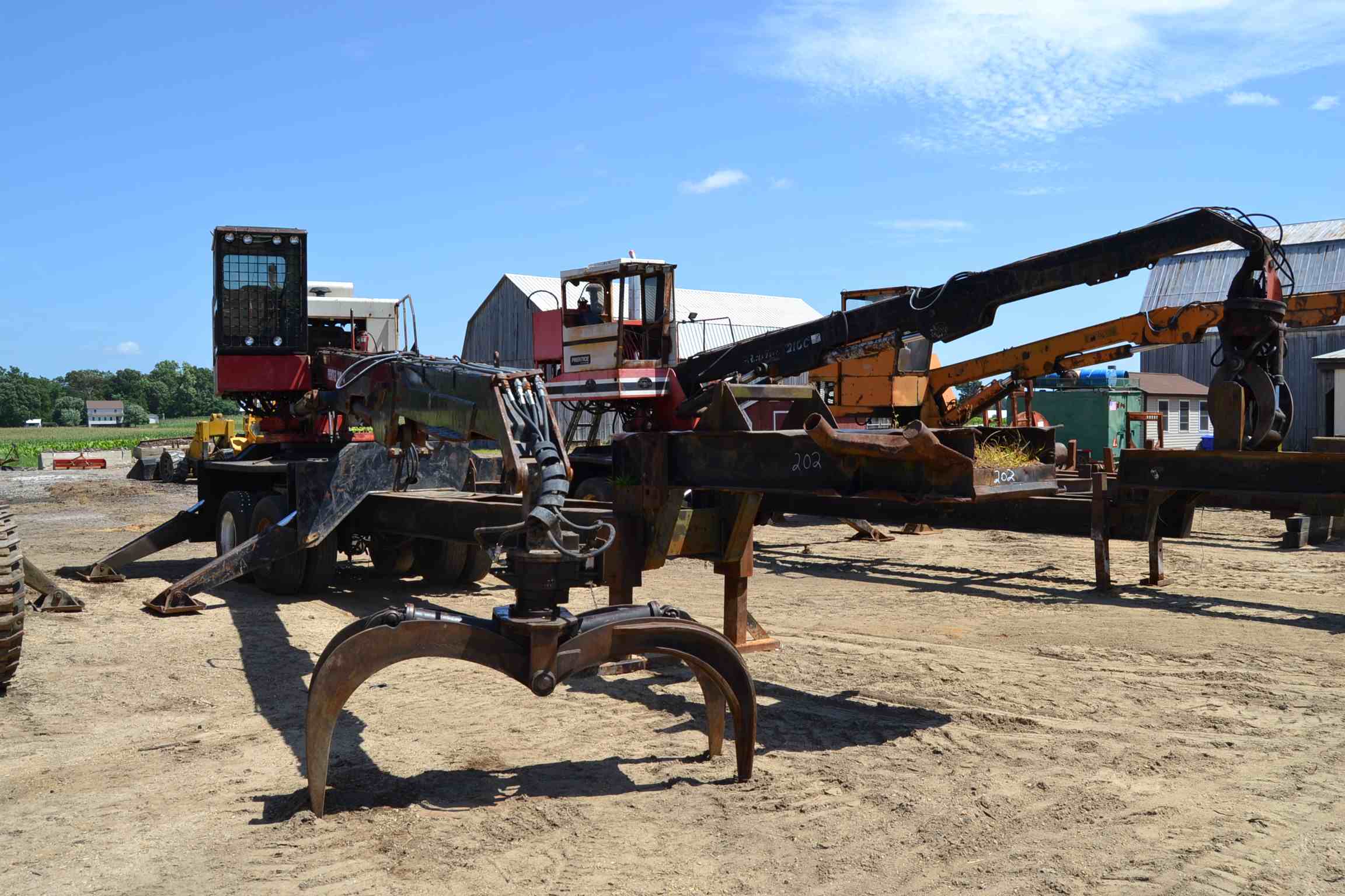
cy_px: 448
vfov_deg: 43.6
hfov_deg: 61.9
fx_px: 1121
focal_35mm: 30
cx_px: 672
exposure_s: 1/250
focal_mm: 20
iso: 100
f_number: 8
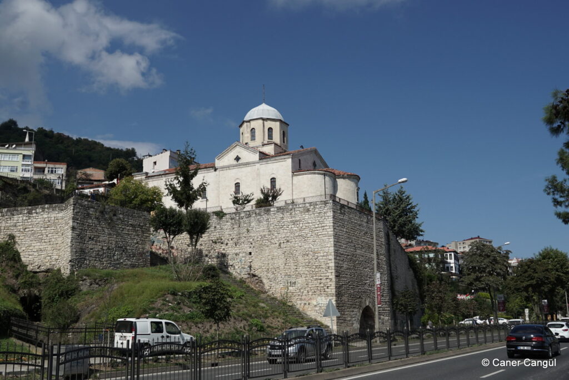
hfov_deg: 53.1
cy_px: 190
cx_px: 284
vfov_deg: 36.9
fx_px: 569
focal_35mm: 36
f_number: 9
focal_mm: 24
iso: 100
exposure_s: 1/500
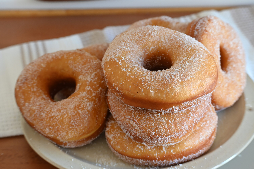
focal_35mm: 85
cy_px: 84
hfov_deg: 23.9
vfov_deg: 16.1
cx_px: 127
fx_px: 599
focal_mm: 57
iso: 640
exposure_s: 1/15
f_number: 7.1
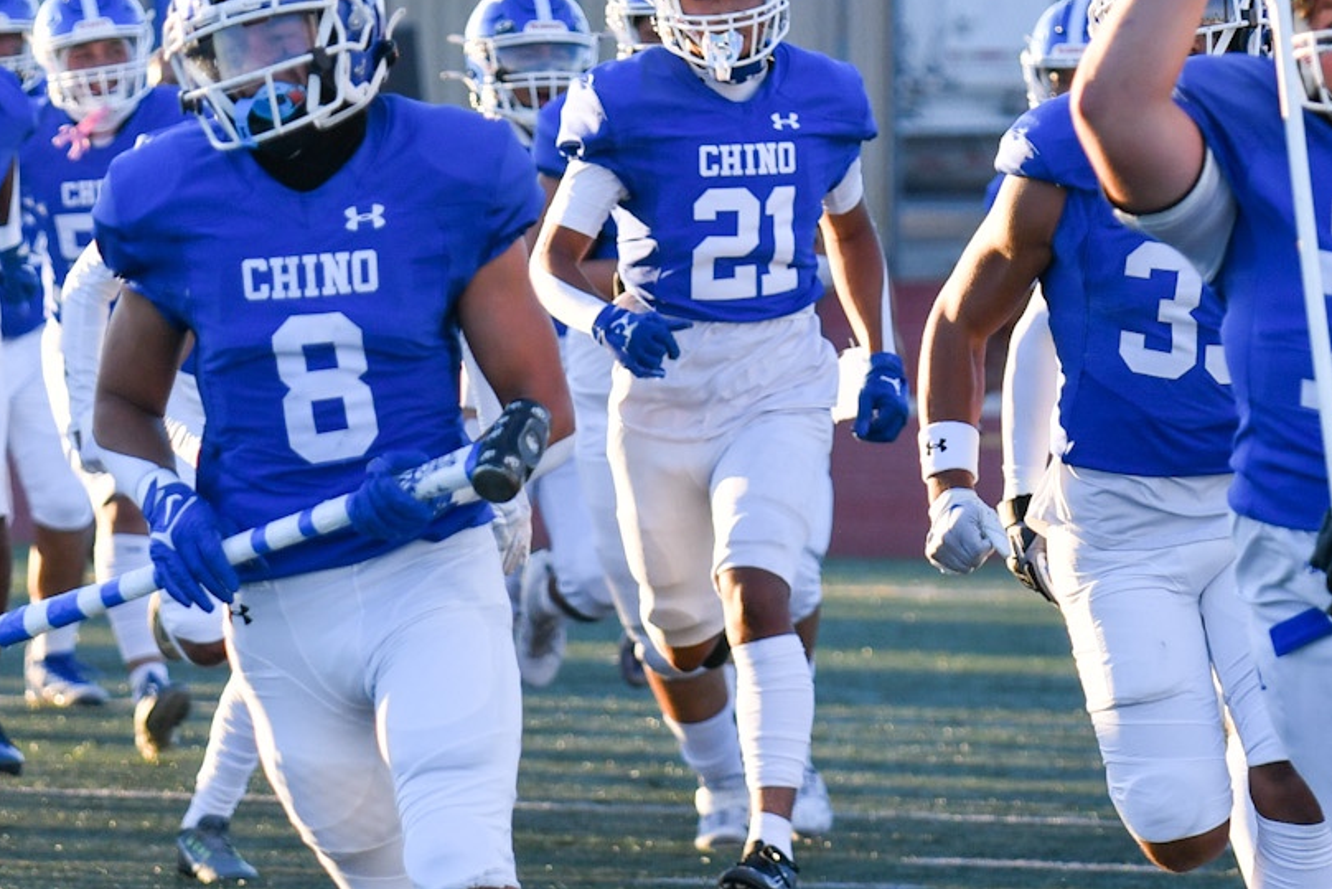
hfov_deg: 4.5
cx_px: 170
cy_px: 128
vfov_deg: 3.0
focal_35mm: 456
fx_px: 16874
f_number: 3.2
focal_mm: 120
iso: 200
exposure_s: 1/1000
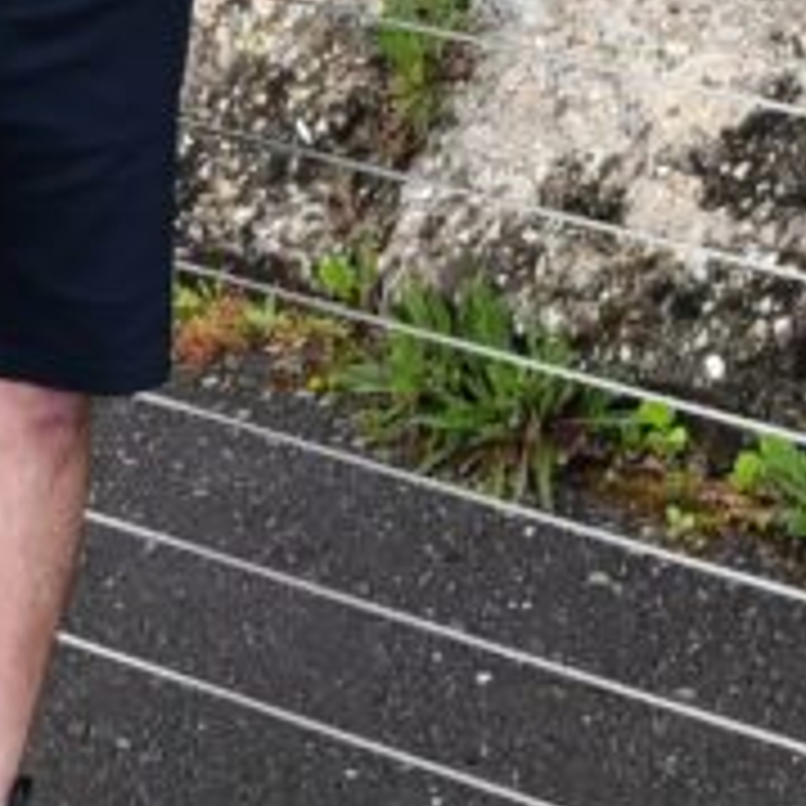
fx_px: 5348
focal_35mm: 203
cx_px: 901
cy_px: -513
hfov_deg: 8.5
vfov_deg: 8.4
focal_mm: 5.59
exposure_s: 1/164
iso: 50
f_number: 1.88
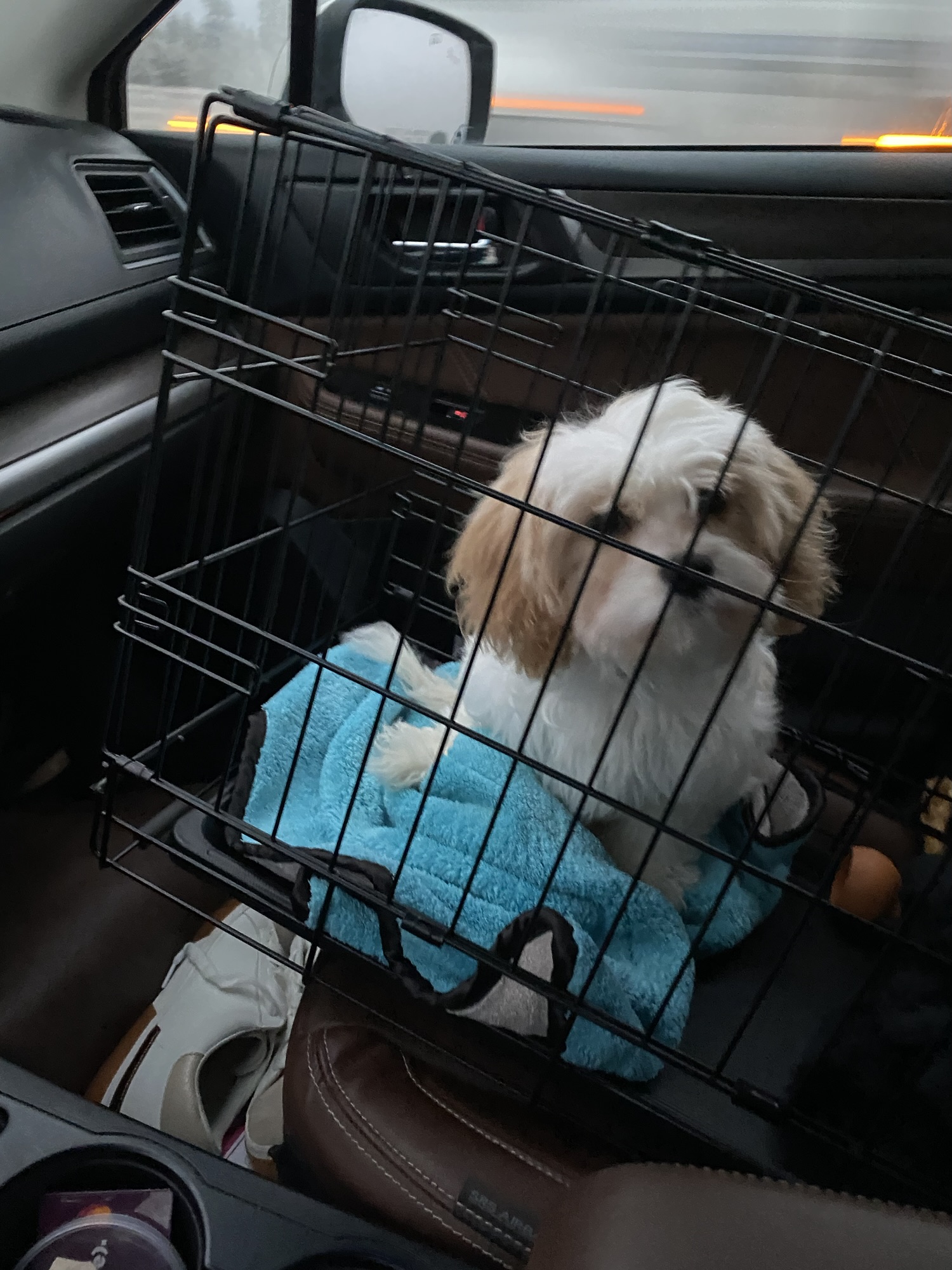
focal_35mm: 26
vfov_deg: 67.3
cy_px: 635
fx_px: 953
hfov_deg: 53.1
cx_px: 476
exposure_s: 1/29
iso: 1000
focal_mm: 4.25
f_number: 1.8
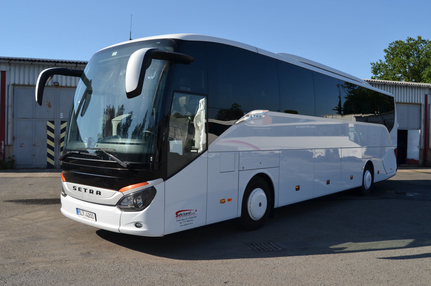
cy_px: 143
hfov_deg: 62.0
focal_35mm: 30
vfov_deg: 43.4
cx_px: 216
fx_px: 358
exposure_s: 1/200
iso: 100
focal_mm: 20
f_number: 9
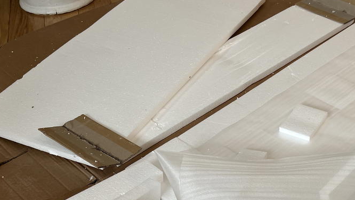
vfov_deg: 22.3
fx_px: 480
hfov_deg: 39.6
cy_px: 217
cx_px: 261
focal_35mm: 51
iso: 80
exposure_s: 1/60
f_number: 1.6
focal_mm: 5.1
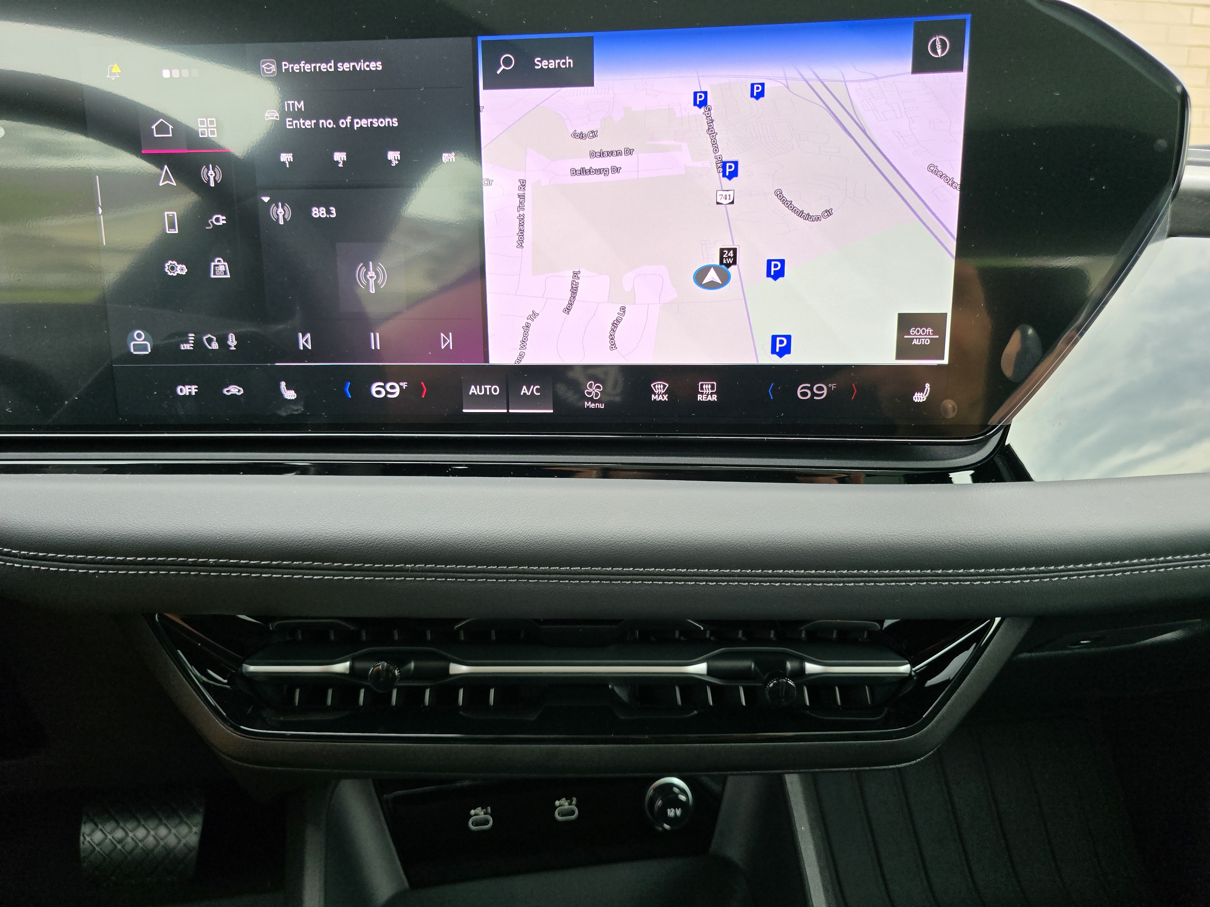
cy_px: 454
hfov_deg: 73.9
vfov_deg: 58.9
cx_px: 605
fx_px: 804
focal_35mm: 23
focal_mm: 6.3
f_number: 1.7
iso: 80
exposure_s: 1/180
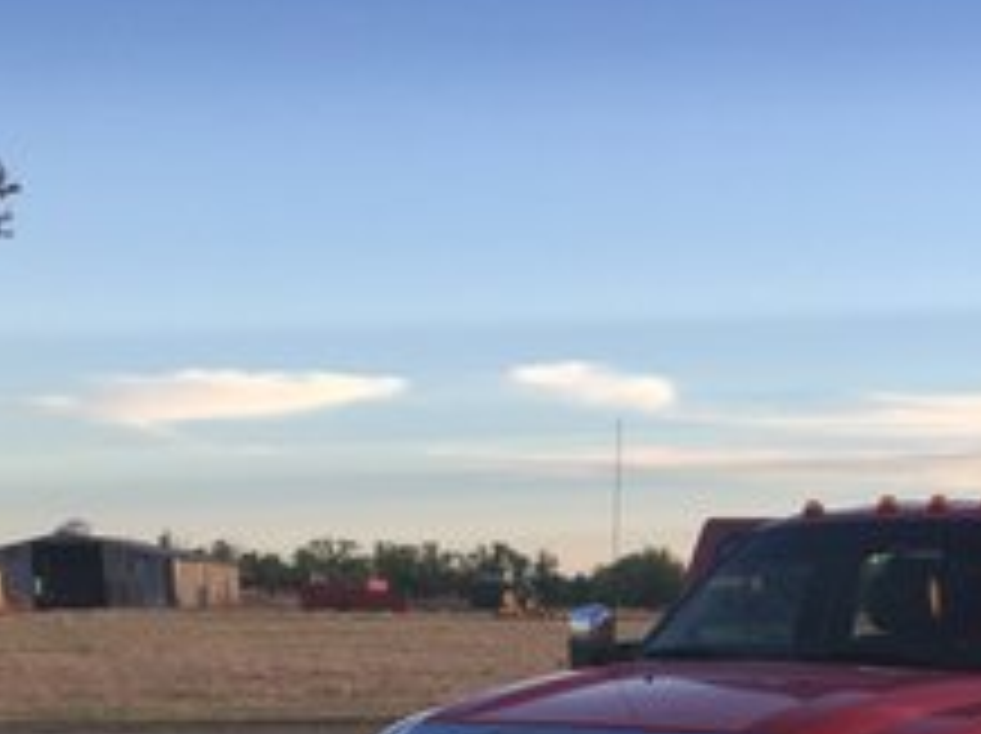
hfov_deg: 26.0
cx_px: 979
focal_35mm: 71
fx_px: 2010
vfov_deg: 19.4
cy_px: 887
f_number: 2.2
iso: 32
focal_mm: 4.15
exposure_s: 1/208
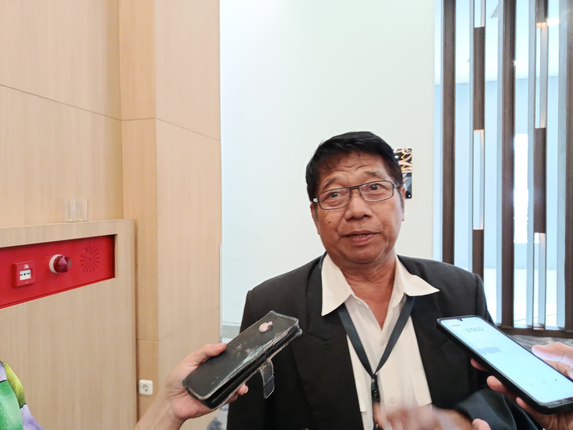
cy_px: 215
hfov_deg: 71.6
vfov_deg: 56.8
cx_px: 286
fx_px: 397
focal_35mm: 24
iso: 1014
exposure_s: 1/25
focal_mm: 5.24
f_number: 1.7
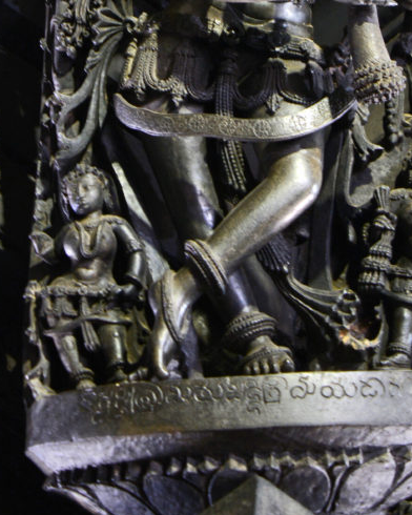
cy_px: -50
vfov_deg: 10.5
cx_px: 170
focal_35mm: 182
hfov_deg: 8.5
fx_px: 2776
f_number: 5.6
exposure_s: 1/4
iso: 500
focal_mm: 55
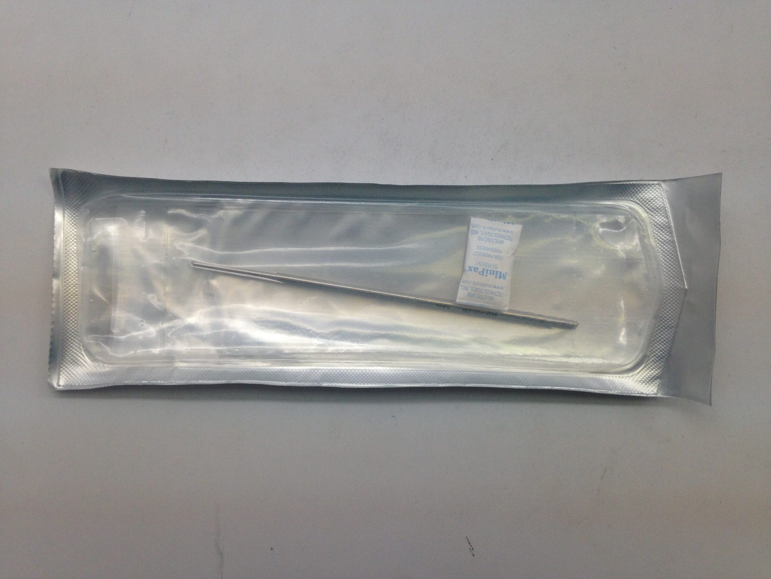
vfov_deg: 42.9
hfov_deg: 55.4
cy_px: 290
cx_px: 386
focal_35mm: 33
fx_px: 735
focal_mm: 4.12
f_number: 2.4
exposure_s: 1/120
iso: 80
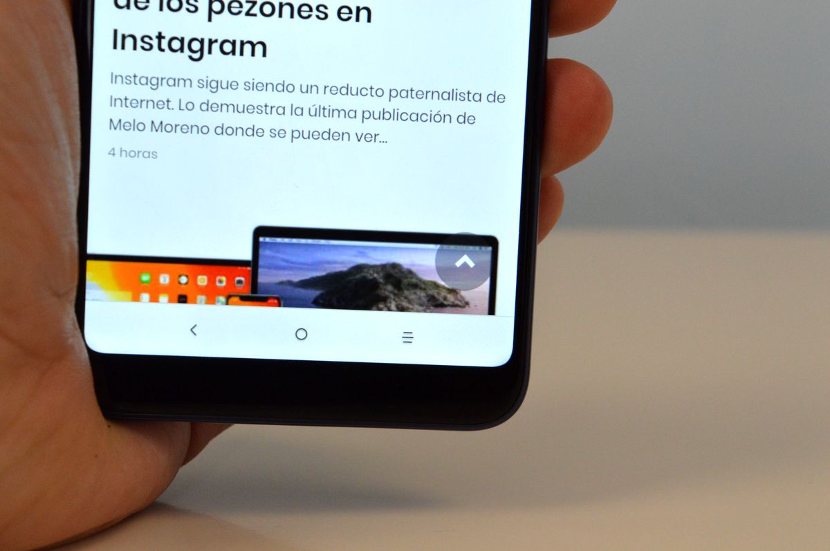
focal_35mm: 82
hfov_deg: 24.6
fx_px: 1900
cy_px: 276
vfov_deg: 16.5
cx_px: 415
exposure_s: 1/125
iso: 1600
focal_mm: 55
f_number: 10
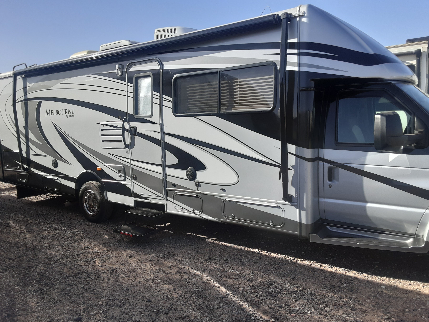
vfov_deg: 49.7
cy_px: 161
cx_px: 214
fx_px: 347
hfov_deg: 63.4
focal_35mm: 28
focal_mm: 2.9
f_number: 1.9
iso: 40
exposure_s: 1/1701
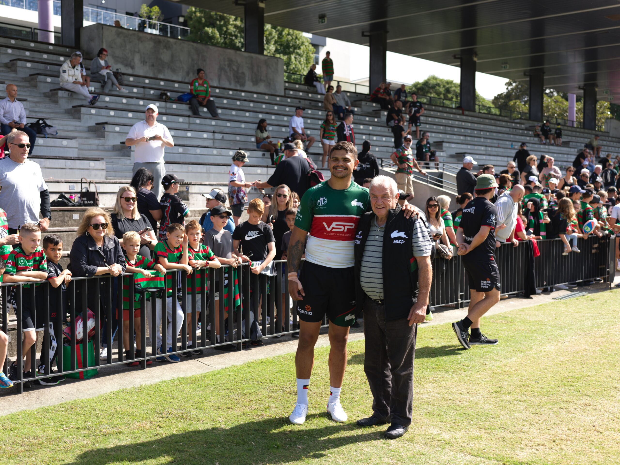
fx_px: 770
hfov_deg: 43.9
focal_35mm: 43
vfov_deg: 33.6
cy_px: 232
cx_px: 310
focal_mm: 55
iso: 64
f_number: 4
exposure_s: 1/250
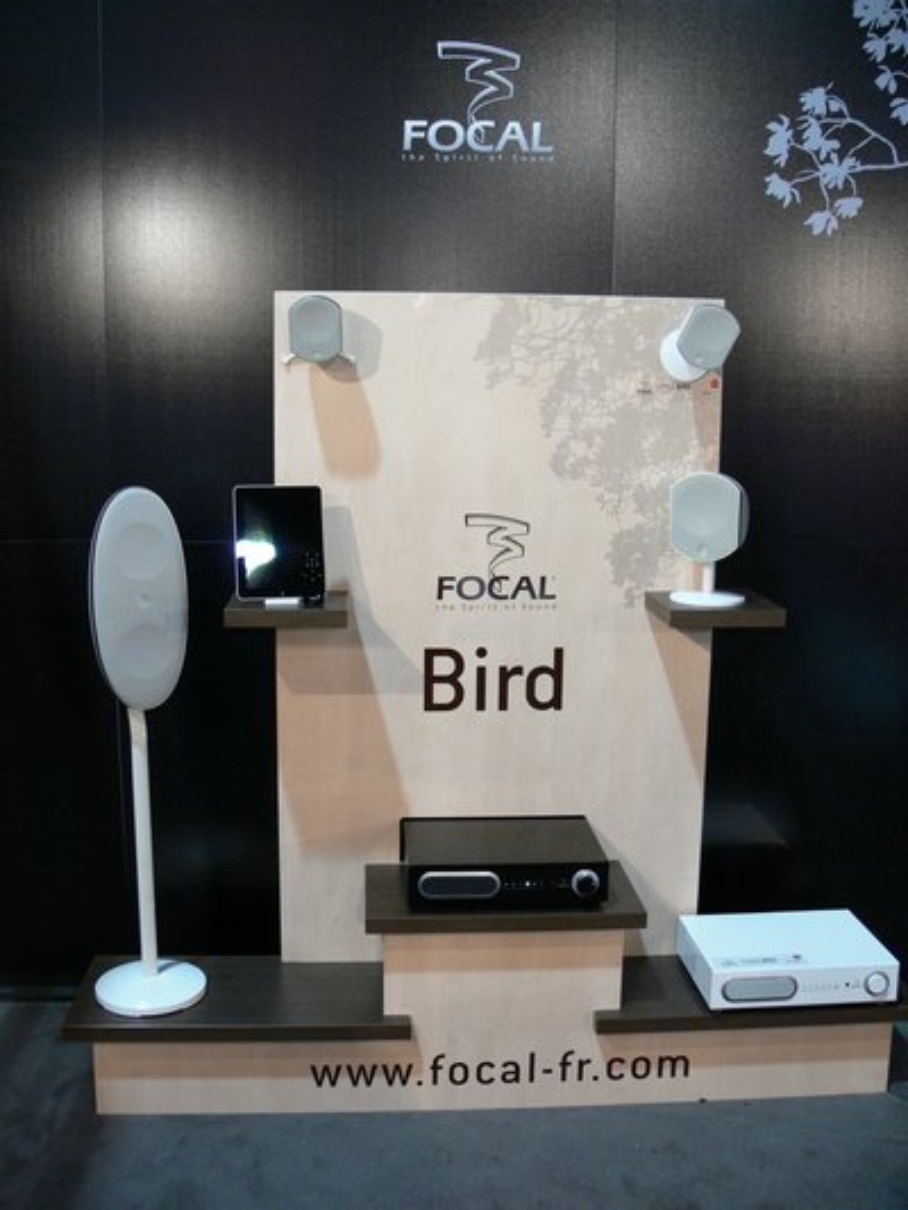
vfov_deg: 52.6
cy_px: 605
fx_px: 1224
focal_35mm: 35
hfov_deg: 40.7
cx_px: 454
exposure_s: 1/15
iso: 200
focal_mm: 7.4
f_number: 2.8
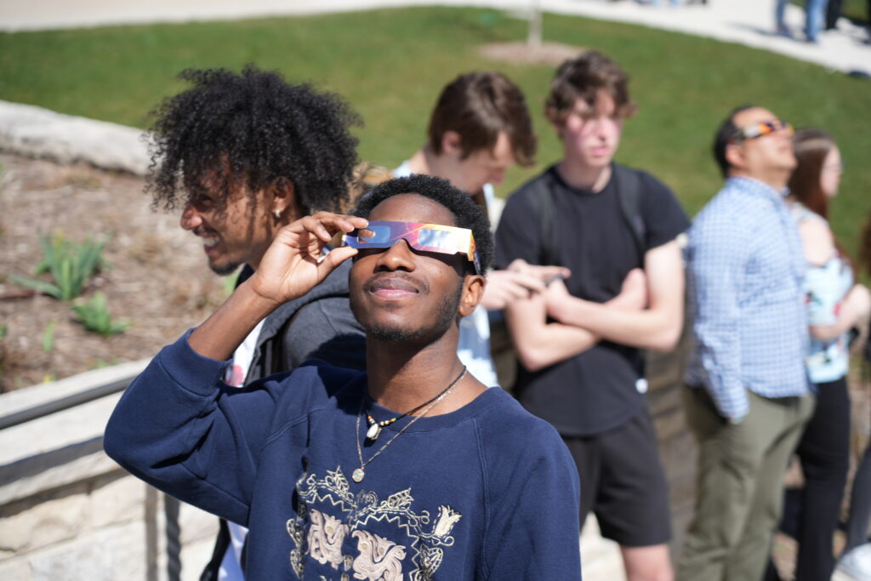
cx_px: 436
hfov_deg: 25.4
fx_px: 1936
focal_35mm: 80
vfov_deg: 17.1
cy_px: 290
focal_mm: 80
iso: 100
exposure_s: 1/80
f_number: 4
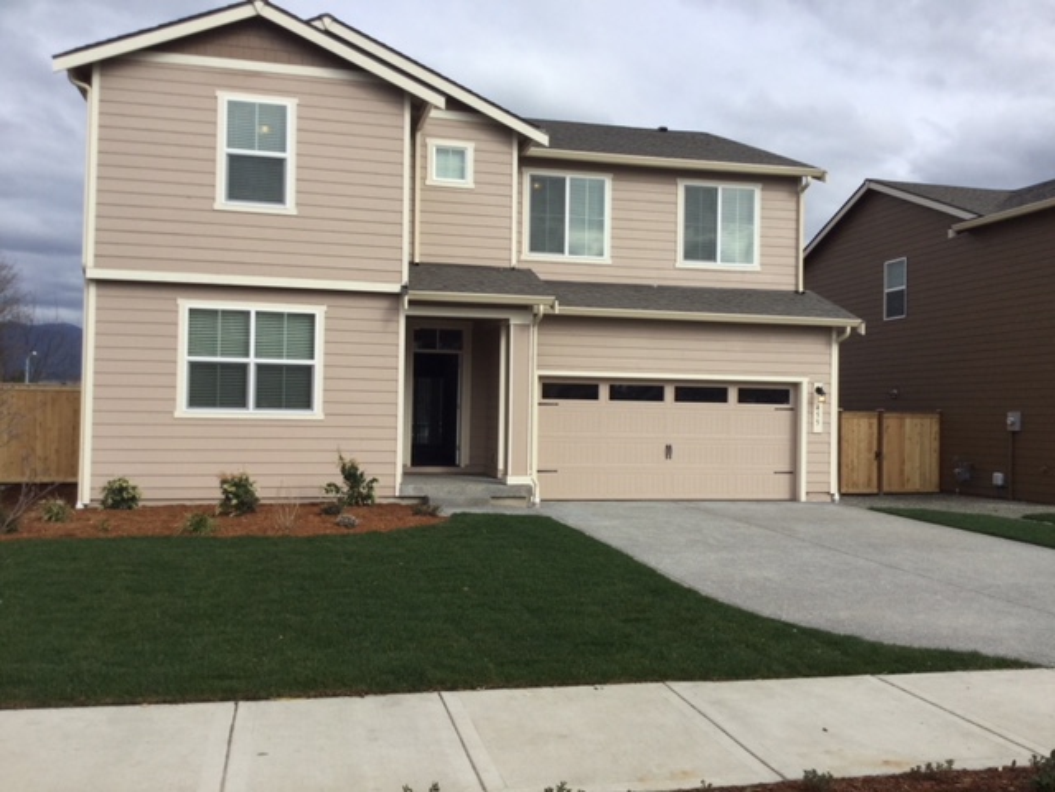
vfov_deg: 45.4
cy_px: 396
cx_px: 528
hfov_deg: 58.4
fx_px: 945
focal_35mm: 31
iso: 25
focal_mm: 3.3
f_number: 2.4
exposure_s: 1/1508
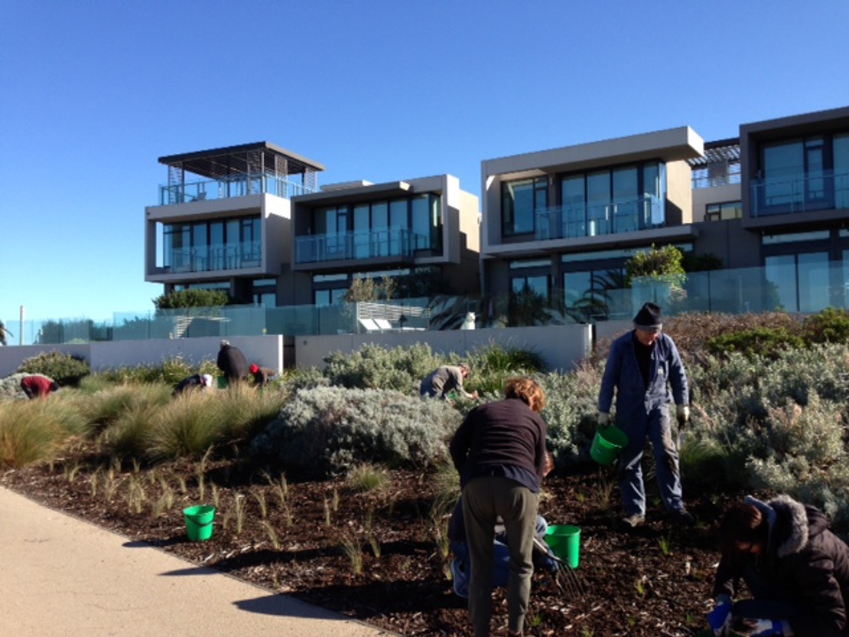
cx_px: 424
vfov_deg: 42.9
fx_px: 809
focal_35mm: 33
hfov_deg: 55.4
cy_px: 318
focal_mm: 4.13
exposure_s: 1/746
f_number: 2.4
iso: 50
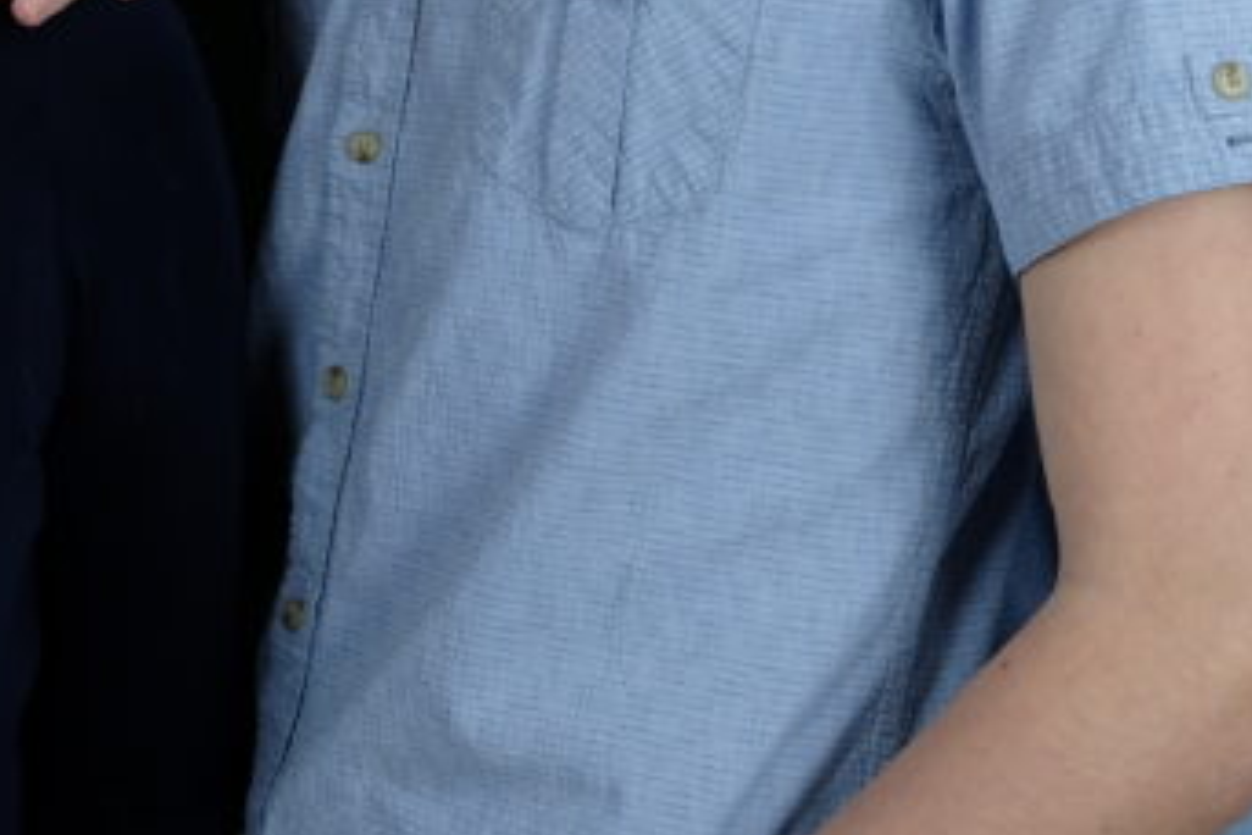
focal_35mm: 116
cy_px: -240
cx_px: -370
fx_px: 4034
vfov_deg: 11.5
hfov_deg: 16.7
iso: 250
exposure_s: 1/28
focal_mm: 20.5
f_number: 3.2
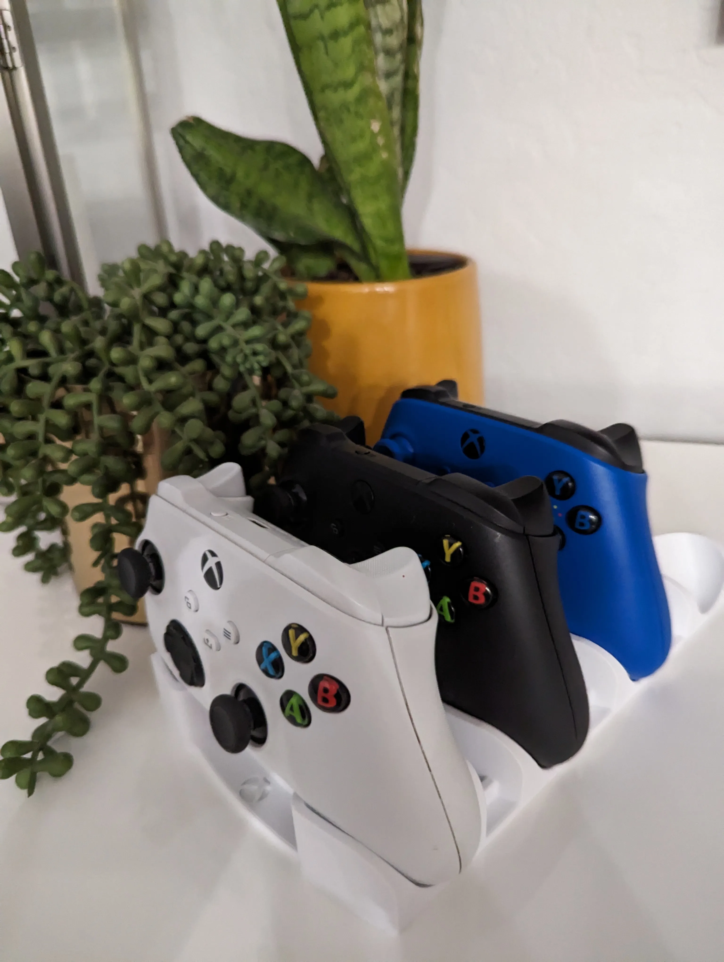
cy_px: 481
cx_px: 362
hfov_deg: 56.9
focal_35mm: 24
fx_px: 668
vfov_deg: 71.5
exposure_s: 1/30
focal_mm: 6.81
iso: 3744
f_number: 1.85
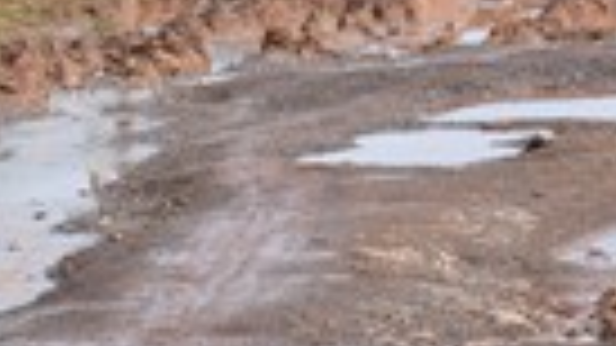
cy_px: 186
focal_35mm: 485
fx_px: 7920
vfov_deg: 2.5
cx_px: 787
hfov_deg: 4.4
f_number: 9
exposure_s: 1/320
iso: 200
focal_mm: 66
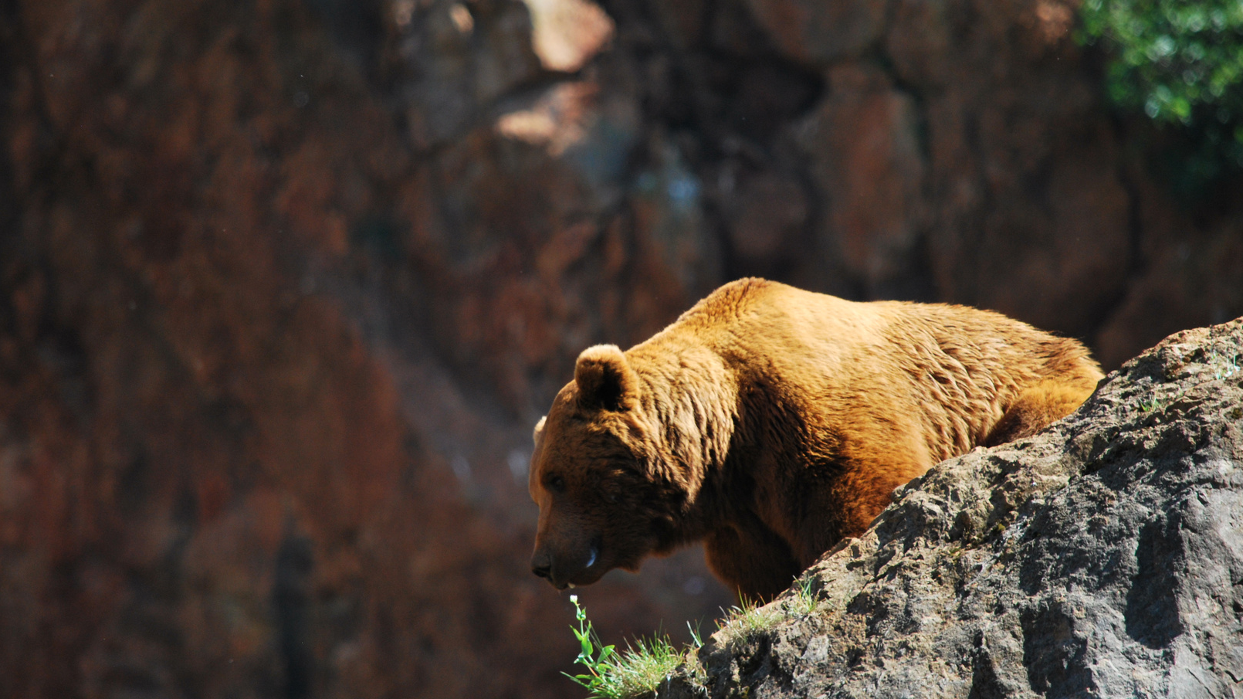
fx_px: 15587
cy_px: 355
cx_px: 622
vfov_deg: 2.6
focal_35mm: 473
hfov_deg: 4.6
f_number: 5.6
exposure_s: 1/500
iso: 400
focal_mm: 300
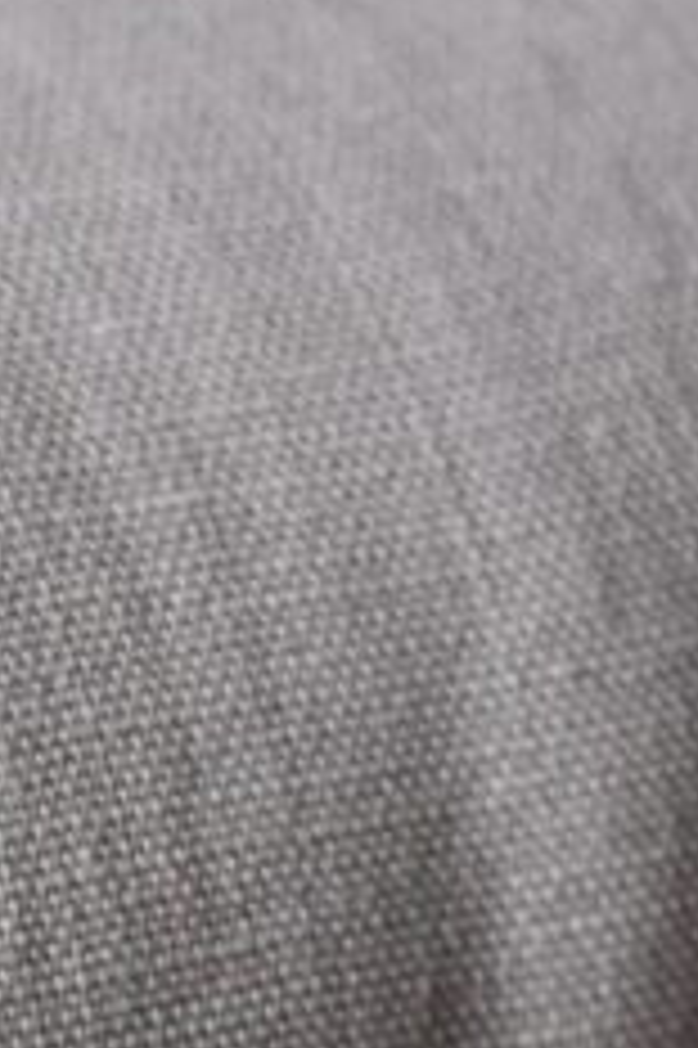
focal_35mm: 387
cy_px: 2487
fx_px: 11271
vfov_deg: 5.2
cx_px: -959
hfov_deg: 3.5
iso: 560
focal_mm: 50
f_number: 2.8
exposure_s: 1/250
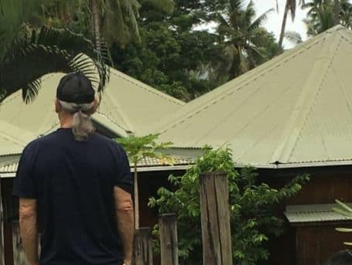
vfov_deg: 11.3
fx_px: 1322
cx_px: 99
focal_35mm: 130
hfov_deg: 15.1
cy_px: 241
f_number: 2.2
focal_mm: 4.15
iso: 25
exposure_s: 1/343
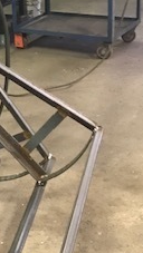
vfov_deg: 24.7
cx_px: -37
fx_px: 579
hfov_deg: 13.6
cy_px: 104
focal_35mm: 86
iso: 100
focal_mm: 3.99
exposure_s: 1/8
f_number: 1.8
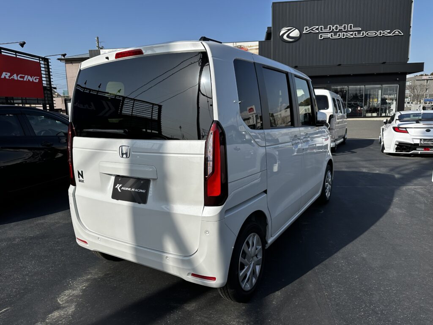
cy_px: 162
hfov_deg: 71.6
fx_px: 300
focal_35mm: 24
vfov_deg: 56.8
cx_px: 216
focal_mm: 6.86
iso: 80
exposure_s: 1/5525
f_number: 1.78
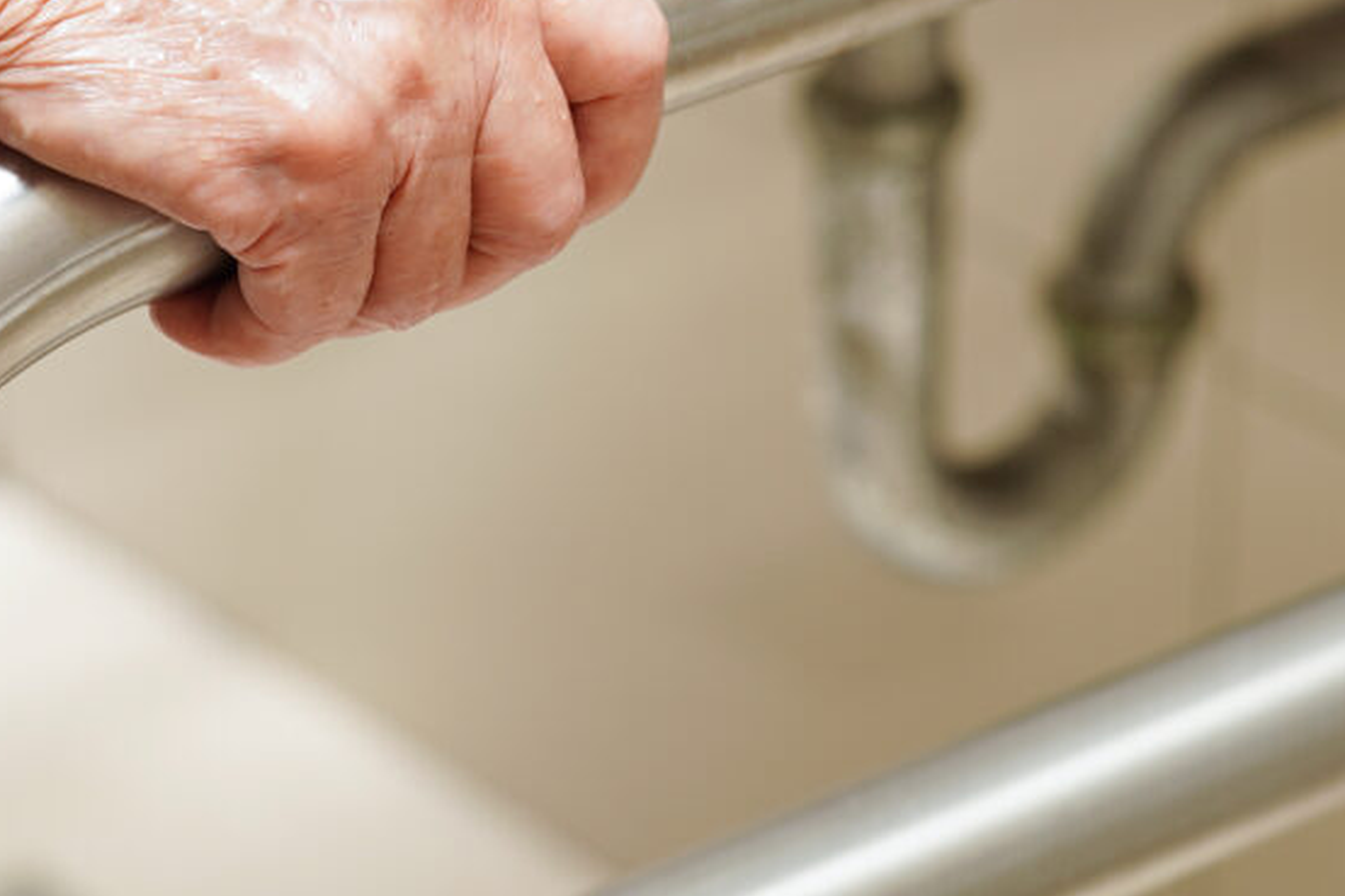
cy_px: 8
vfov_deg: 7.4
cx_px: 337
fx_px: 6909
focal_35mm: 185
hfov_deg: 11.1
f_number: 2.5
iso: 100
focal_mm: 50
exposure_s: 1/60
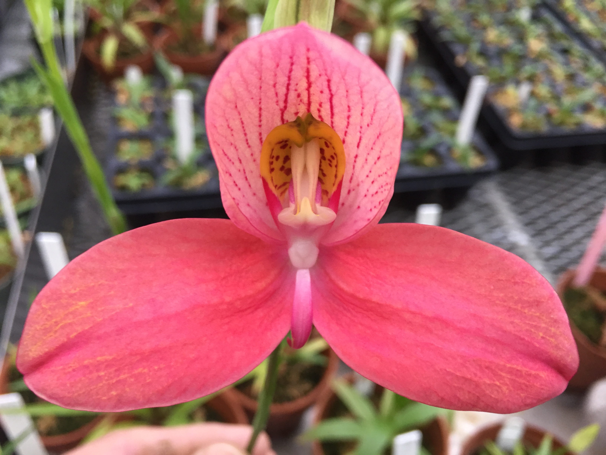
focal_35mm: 29
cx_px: 303
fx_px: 508
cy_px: 228
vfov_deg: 48.2
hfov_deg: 61.7
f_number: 2.2
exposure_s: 1/30
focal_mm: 4.15
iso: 100
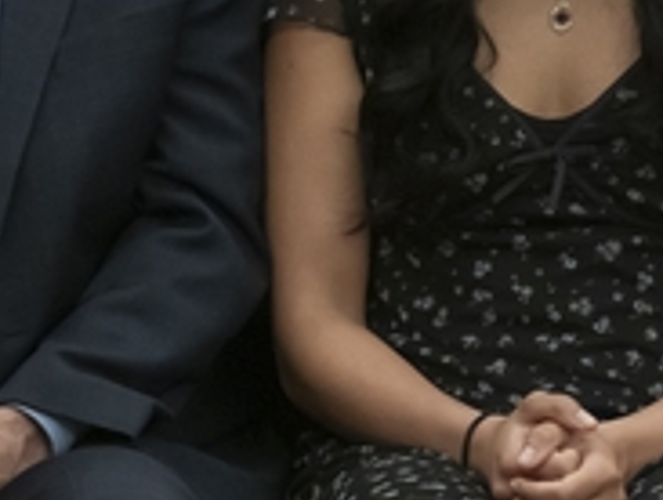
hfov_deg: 3.8
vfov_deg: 2.9
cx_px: 562
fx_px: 9979
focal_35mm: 520
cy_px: 49
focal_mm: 155
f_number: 2.8
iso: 6400
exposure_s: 1/200
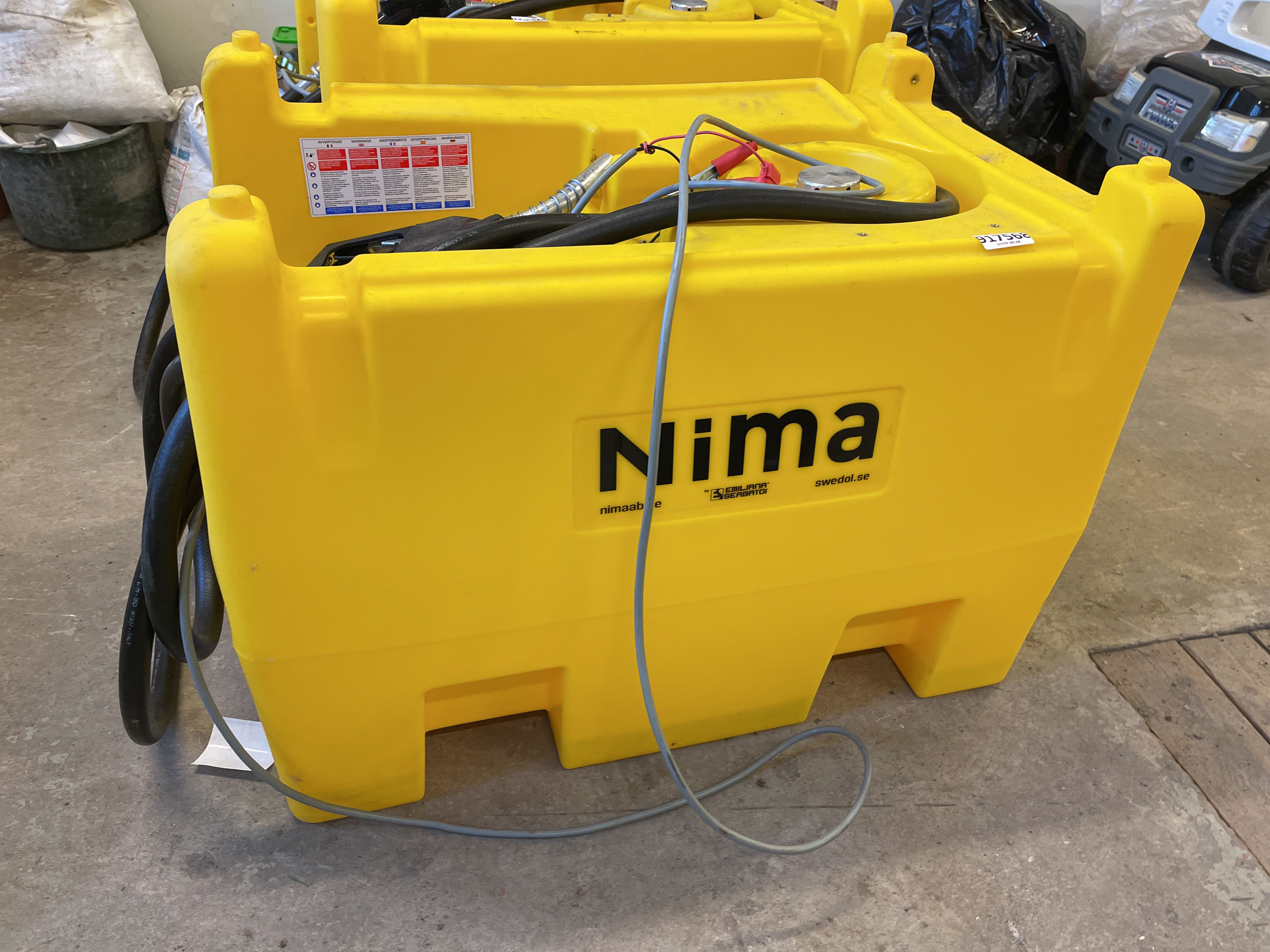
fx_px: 954
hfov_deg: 67.3
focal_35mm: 26
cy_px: 476
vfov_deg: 53.1
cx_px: 635
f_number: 1.6
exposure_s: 1/50
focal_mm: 4.2
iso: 80
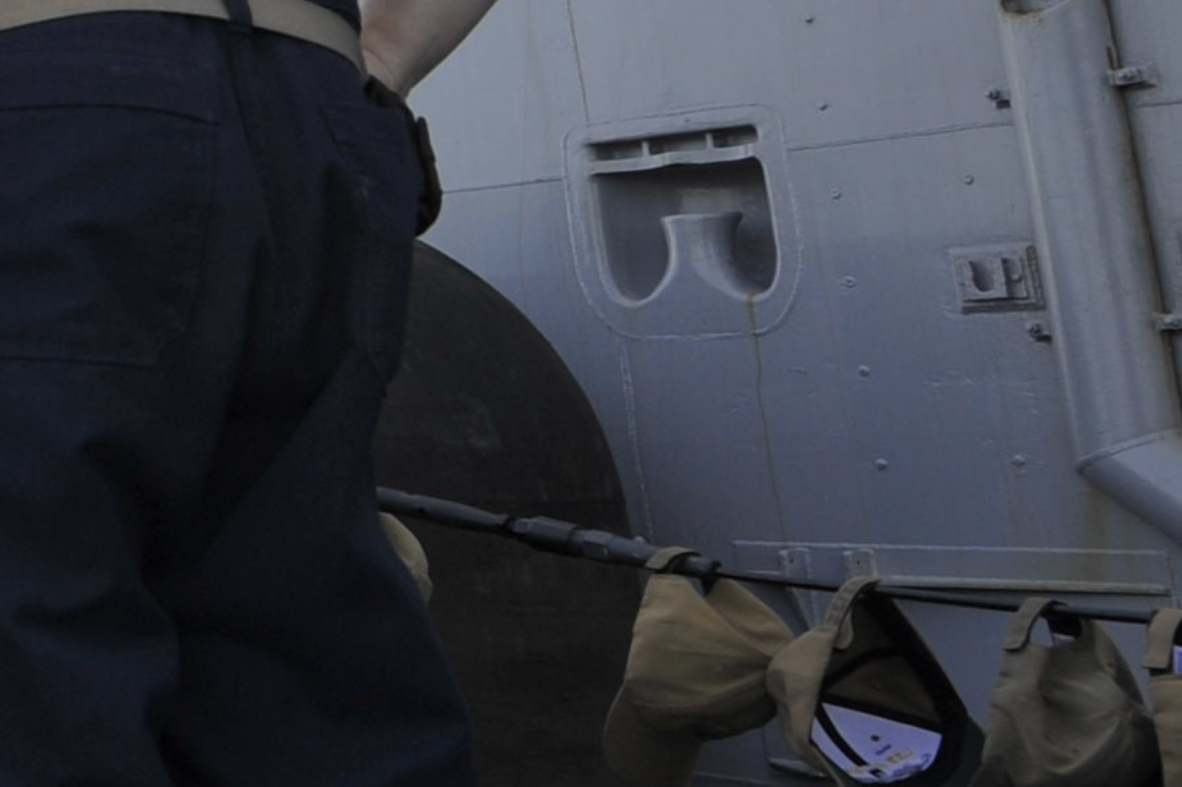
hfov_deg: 17.4
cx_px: -1355
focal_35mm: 67
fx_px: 2199
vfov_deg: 19.6
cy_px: -29
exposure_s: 1/160
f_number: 8
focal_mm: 14
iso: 320
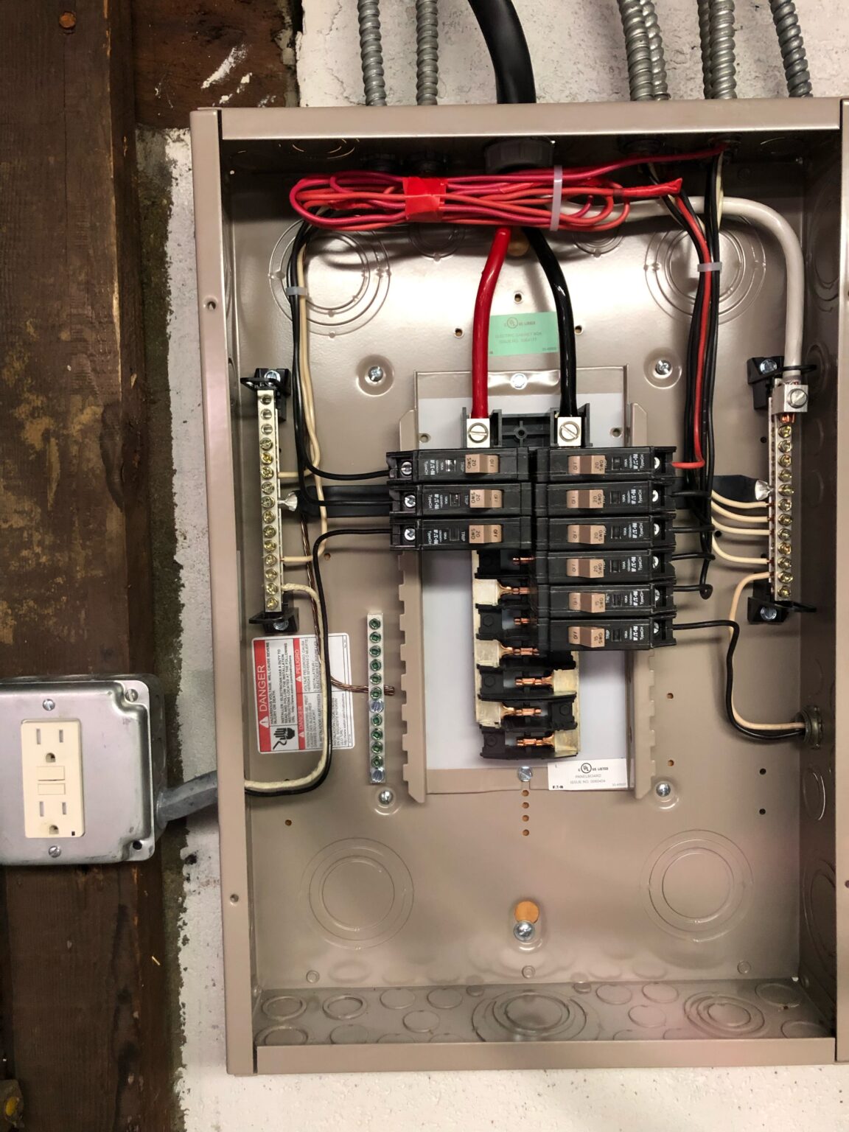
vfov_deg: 63.4
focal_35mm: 28
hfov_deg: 49.7
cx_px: 424
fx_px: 916
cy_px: 566
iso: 80
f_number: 1.8
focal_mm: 3.99
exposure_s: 1/15
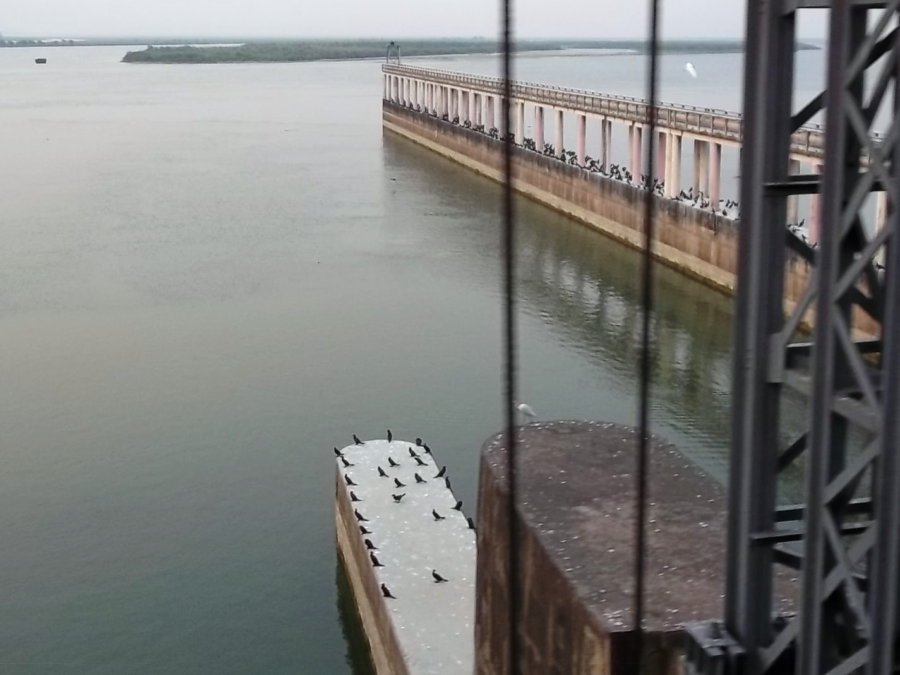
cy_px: 259
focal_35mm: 46
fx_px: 1196
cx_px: 465
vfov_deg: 31.4
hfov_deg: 41.2
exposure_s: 1/200
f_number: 2.9
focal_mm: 5.7
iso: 80
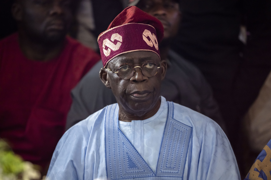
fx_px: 1506
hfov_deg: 10.3
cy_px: 90
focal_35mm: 200
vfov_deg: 6.9
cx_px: 136
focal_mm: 200
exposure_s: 1/640
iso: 6400
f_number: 2.8
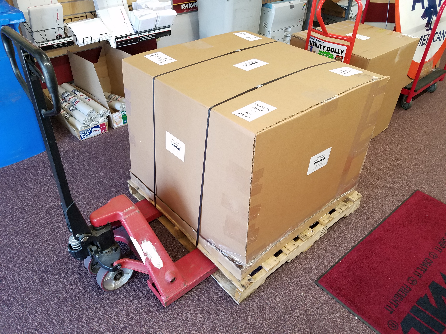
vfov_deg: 53.1
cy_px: 167
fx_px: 335
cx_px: 223
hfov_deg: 67.3
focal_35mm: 26
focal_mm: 4.2
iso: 160
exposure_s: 1/40
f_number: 1.7
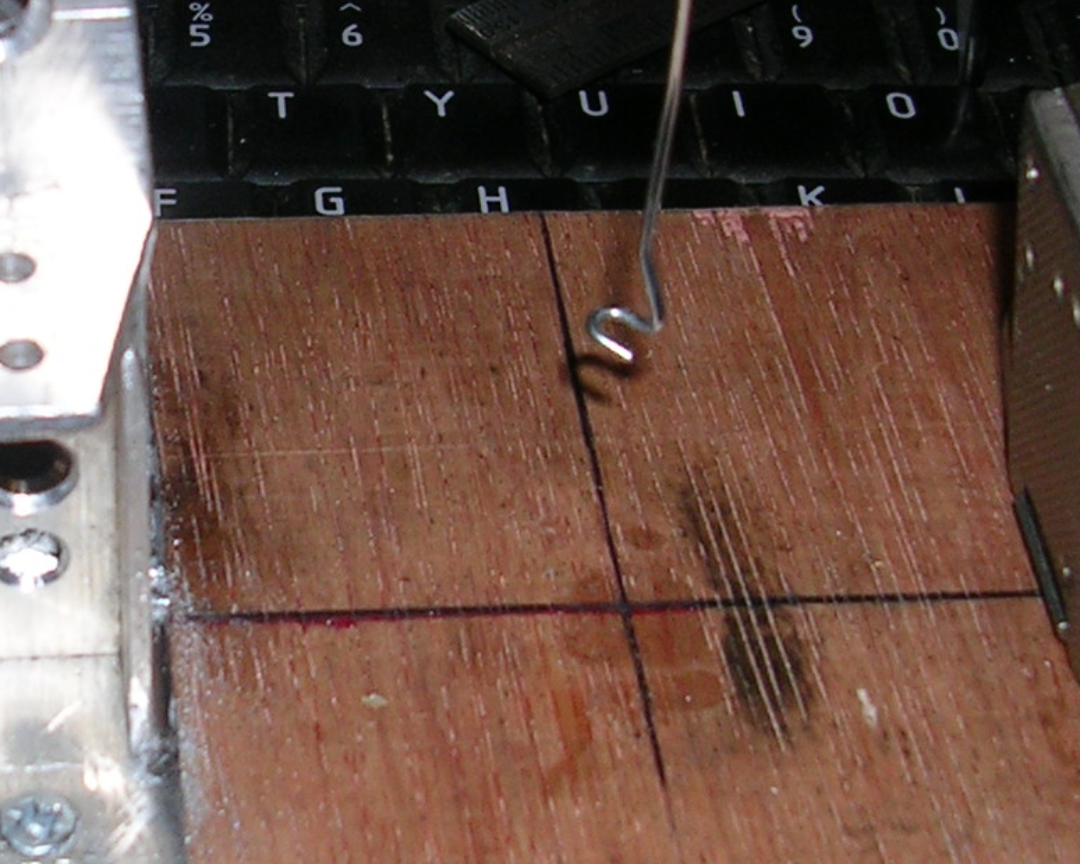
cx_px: 202
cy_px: 275
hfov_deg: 19.3
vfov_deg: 15.7
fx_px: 3132
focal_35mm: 98
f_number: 2.8
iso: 50
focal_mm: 5.8
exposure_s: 1/60.1
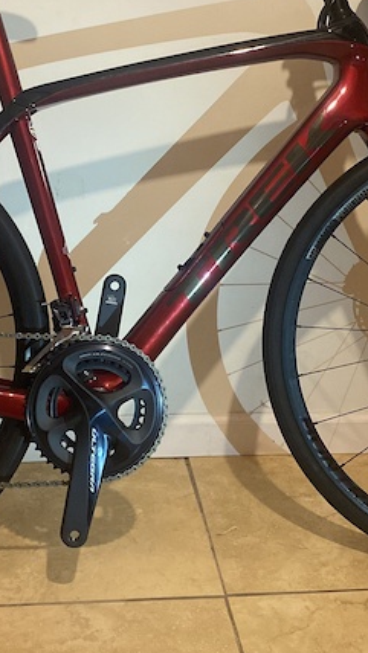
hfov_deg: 22.6
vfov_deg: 38.7
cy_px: 218
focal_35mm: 53
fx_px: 919
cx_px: 153
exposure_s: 1/60
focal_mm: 4.25
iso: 400
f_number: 1.8
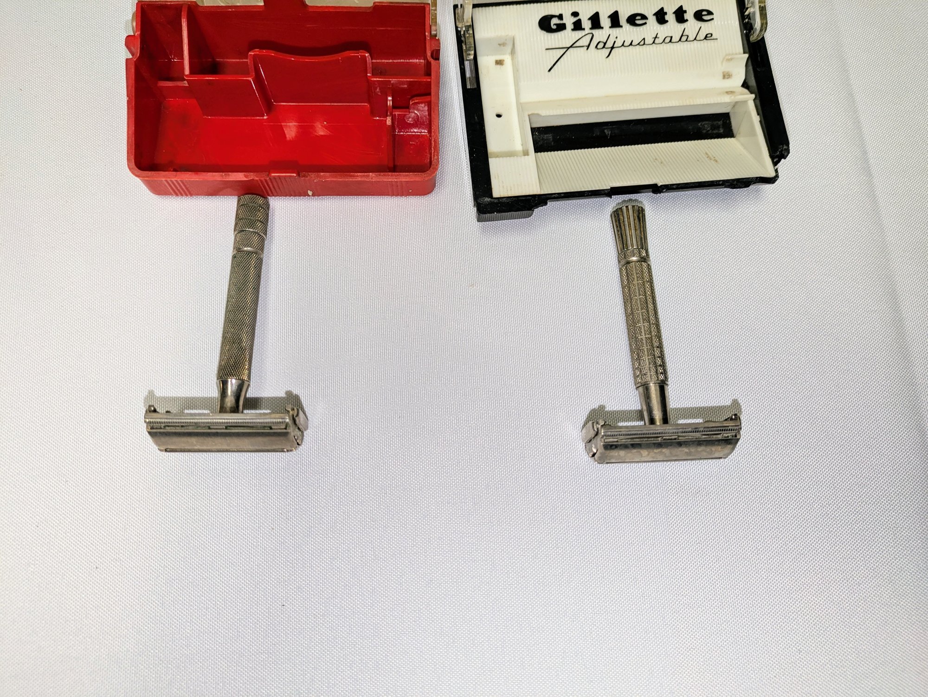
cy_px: 348
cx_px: 464
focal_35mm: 25
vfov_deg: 54.9
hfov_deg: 69.4
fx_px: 671
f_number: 1.89
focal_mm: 5.43
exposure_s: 1/120
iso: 133
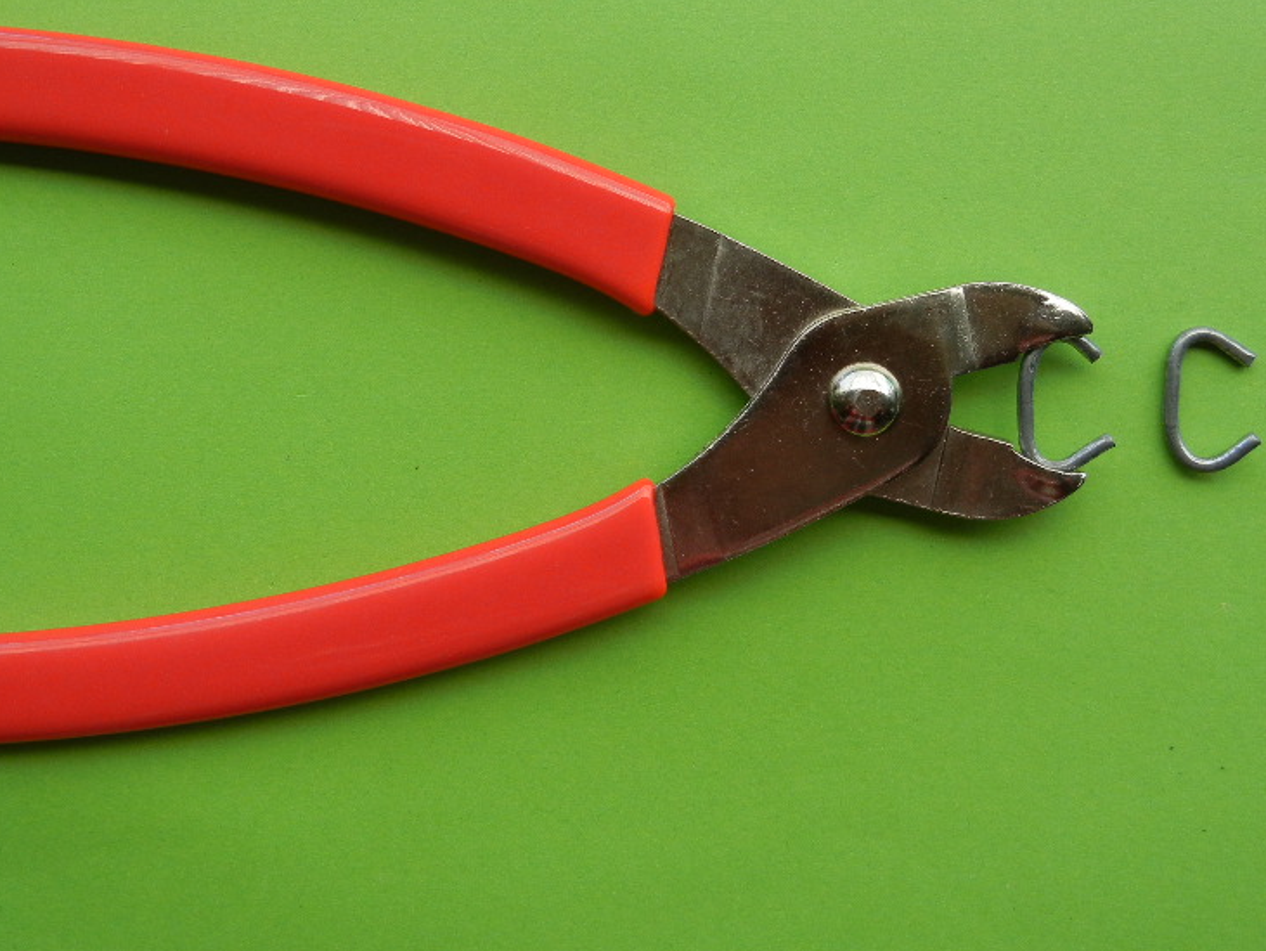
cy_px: 395
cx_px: 629
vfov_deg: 34.3
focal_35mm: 42
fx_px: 1537
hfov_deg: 44.8
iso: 160
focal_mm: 5.4
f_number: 3.5
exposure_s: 1/40.5
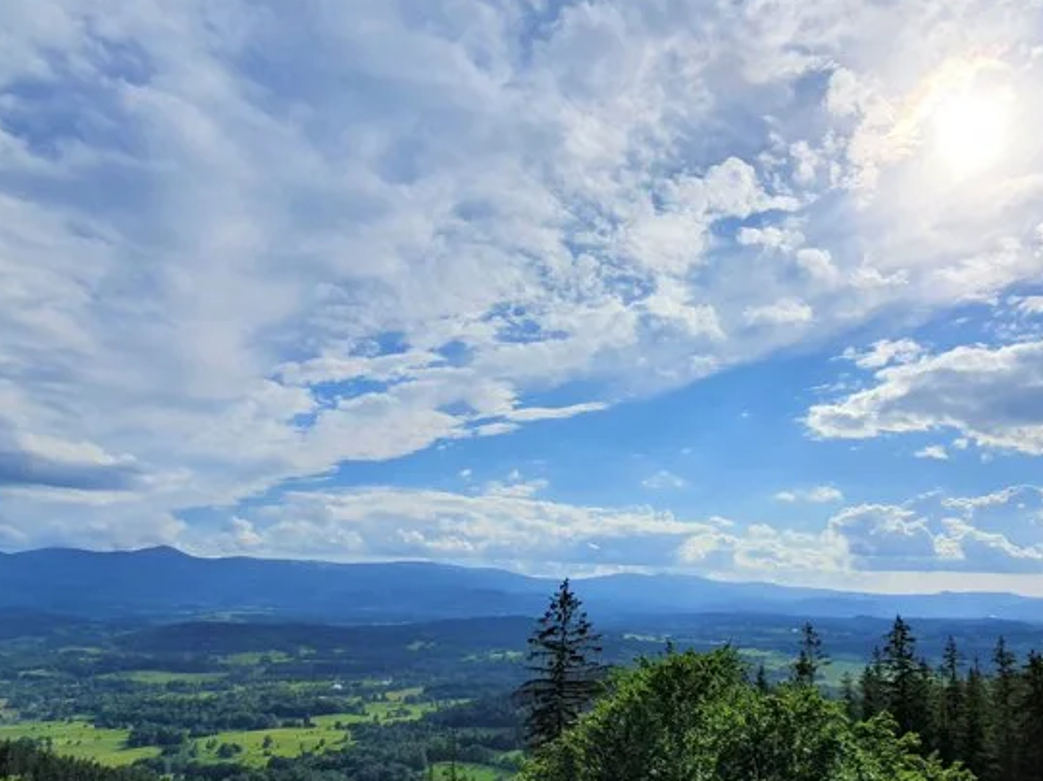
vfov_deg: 56.7
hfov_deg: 70.1
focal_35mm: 24
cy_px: 433
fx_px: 723
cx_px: 672
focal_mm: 1.8
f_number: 2.2
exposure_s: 1/5152
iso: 50
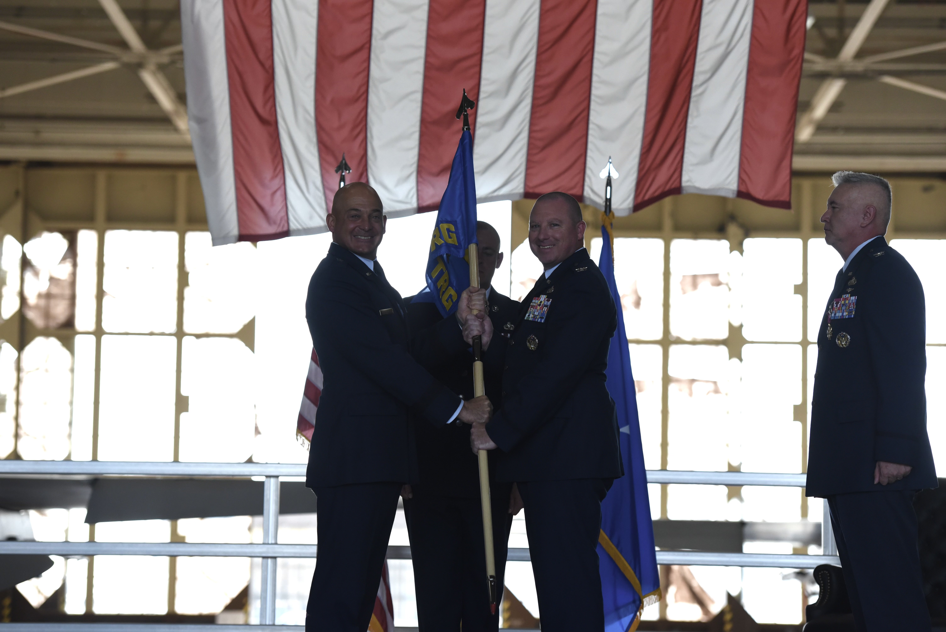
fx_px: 3049
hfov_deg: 17.6
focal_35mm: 116
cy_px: 316
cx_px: 473
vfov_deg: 11.8
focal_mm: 116
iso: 2000
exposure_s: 1/4000
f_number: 3.5
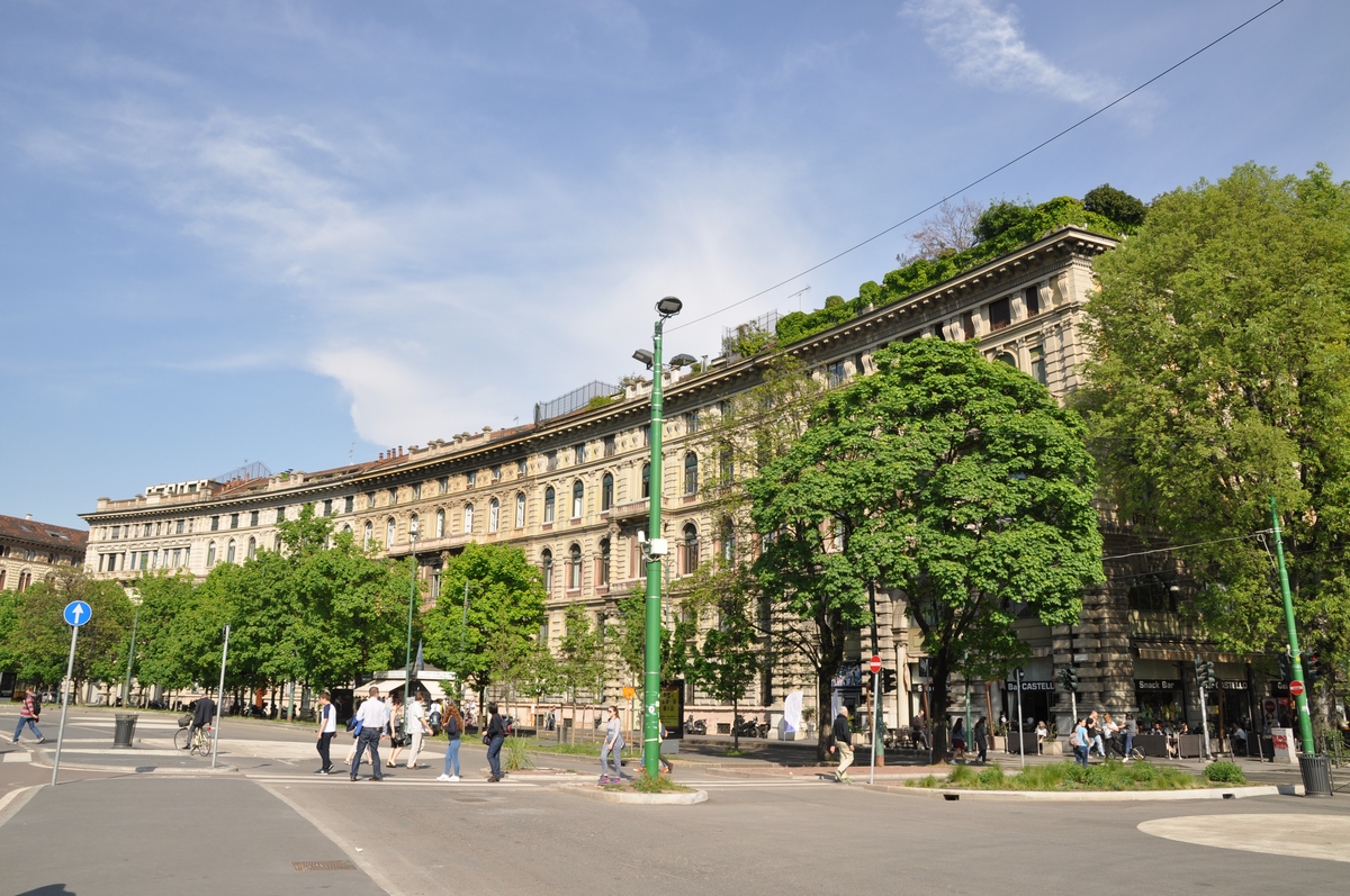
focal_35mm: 26
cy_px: 448
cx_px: 675
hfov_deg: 70.5
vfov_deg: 50.3
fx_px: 955
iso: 200
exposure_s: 1/320
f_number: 9
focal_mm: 17
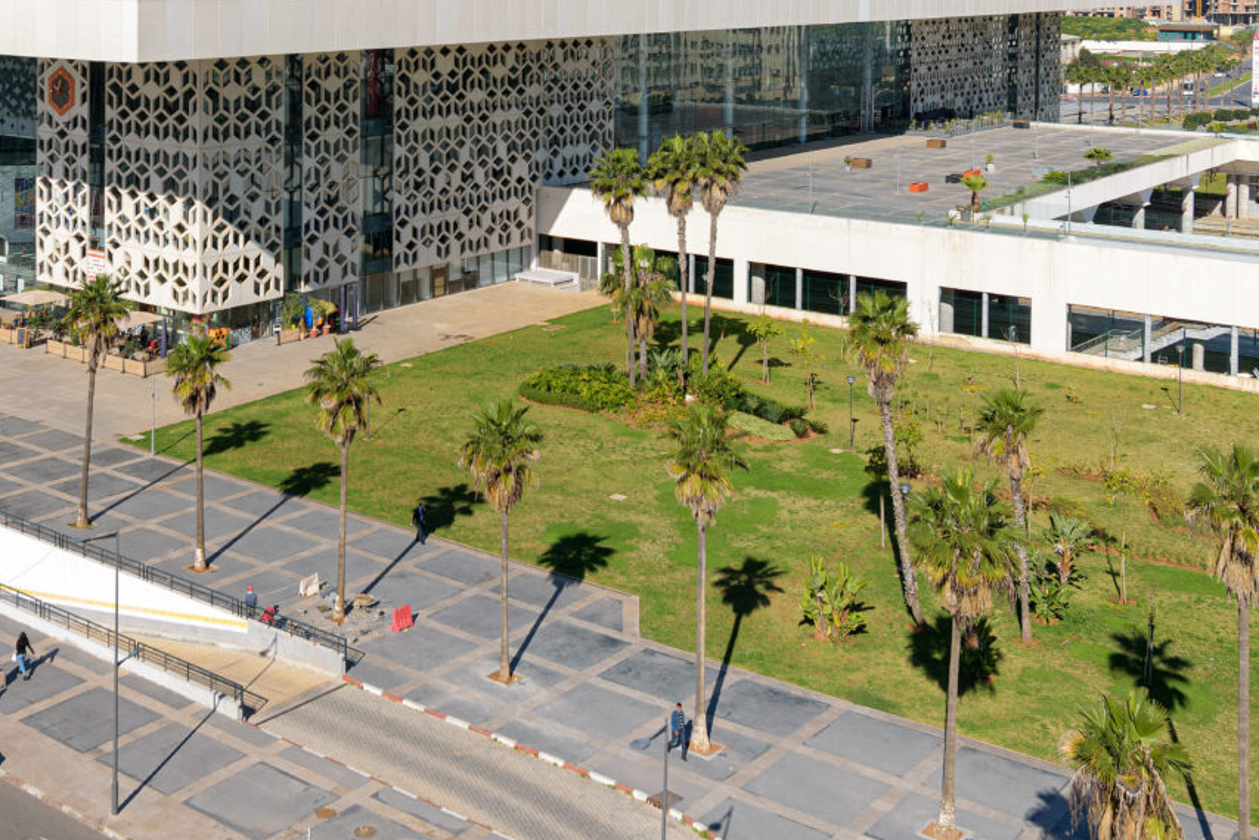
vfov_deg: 29.5
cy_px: 222
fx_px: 1574
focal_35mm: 45
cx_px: 379
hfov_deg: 42.8
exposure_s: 1/320
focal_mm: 20
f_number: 8
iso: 100
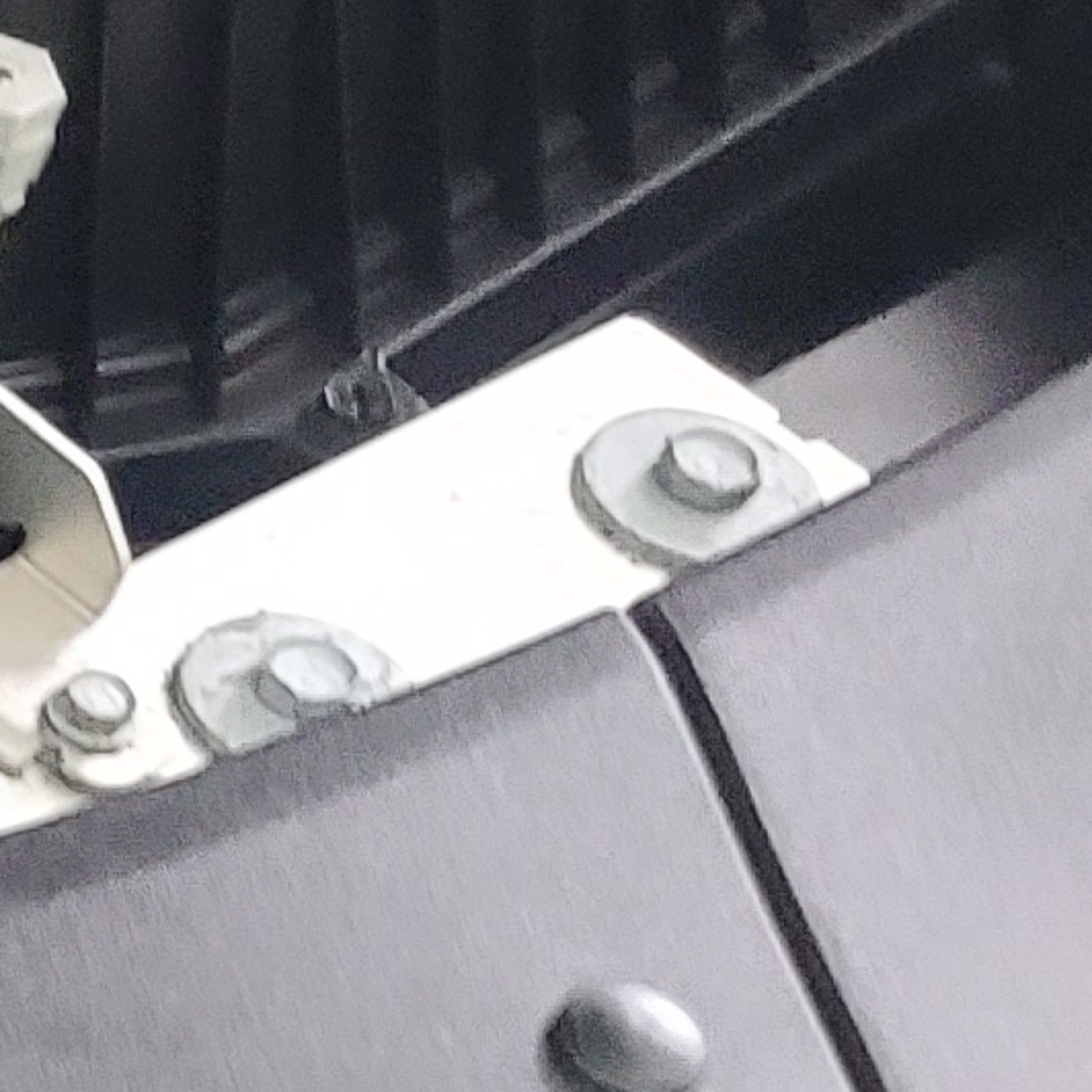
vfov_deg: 10.5
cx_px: -2517
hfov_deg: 8.3
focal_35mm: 166
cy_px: 542
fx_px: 5925
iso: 640
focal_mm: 7
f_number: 1.8
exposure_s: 1/24
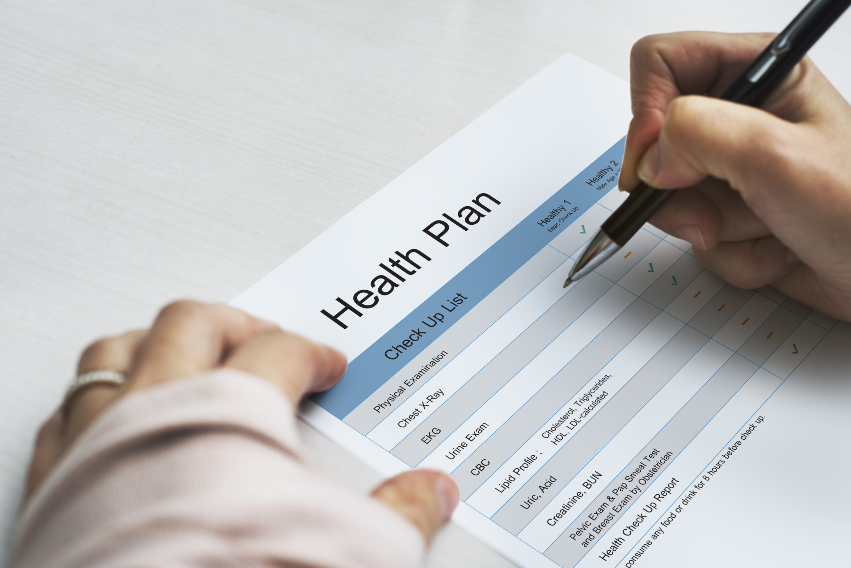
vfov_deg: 27.0
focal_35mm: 50
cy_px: 284
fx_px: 1182
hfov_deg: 39.6
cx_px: 426
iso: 200
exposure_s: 1/160
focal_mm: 50
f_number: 5.6
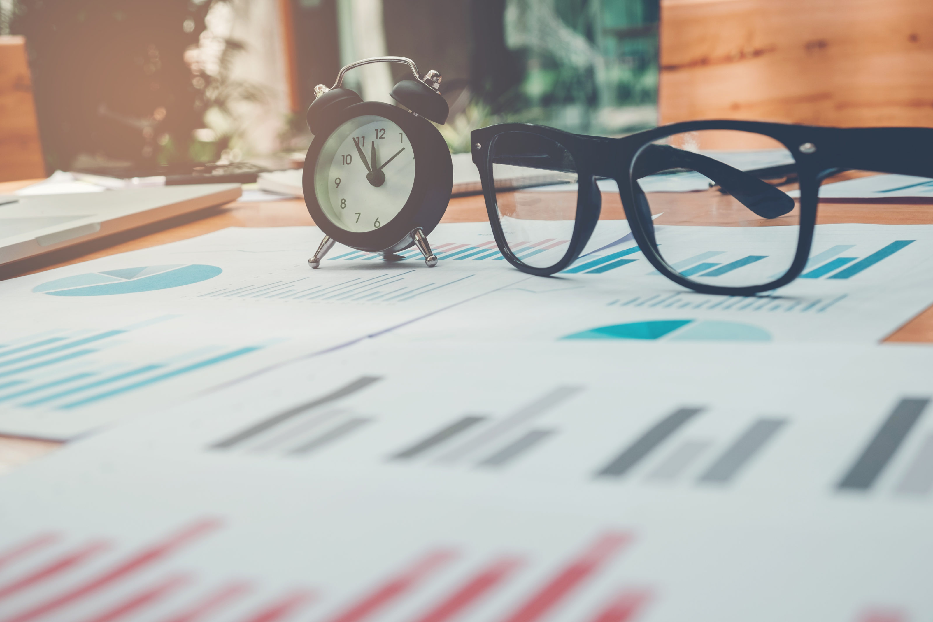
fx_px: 1322
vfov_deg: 26.5
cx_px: 466
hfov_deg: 38.9
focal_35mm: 51
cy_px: 311
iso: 200
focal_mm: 34.3
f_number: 7.1
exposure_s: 1/50
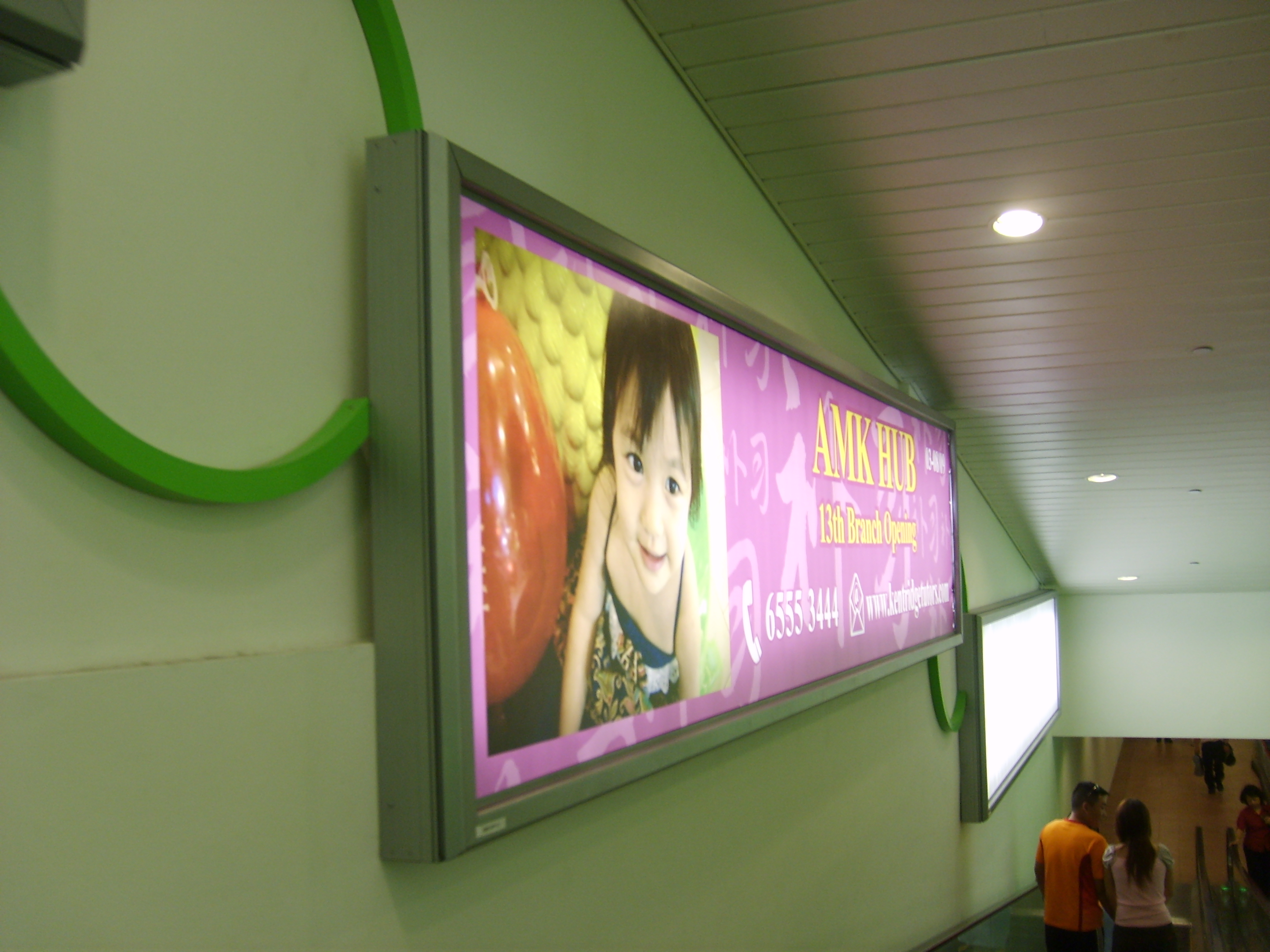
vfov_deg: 40.7
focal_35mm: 35
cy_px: 476
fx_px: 1284
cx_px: 635
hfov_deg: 52.6
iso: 88
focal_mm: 5.8
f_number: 2.8
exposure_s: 1/30
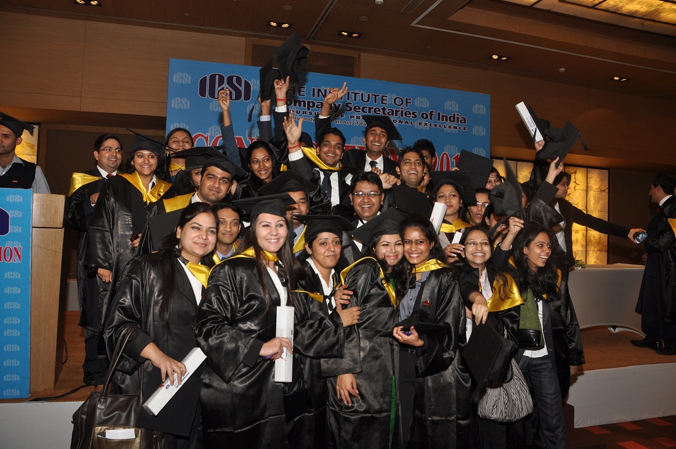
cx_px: 338
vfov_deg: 47.8
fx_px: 506
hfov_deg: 67.4
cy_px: 224
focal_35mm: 27
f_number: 5.6
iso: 200
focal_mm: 18
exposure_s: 1/125
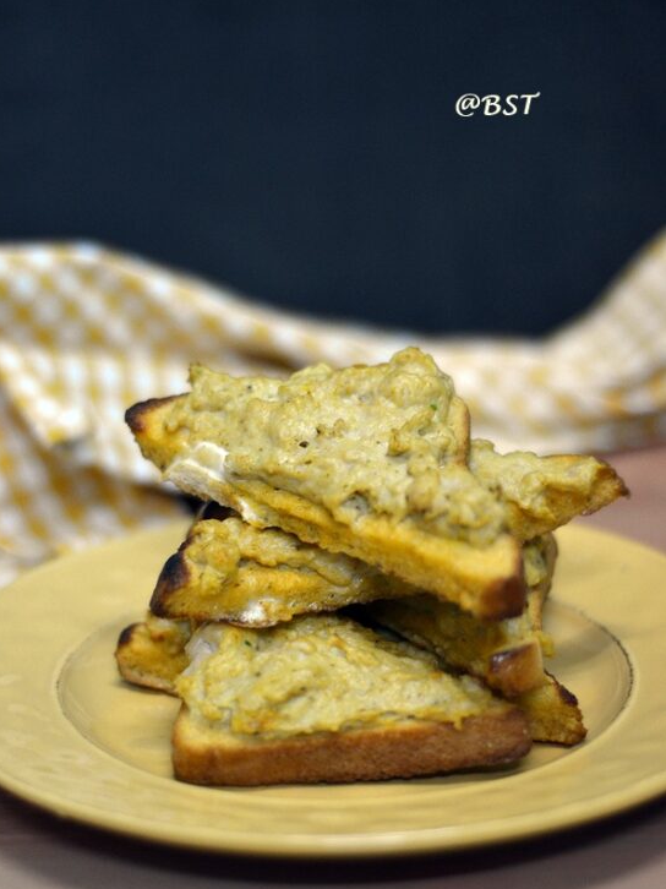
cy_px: 500
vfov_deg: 23.8
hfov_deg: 18.0
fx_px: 2105
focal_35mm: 82
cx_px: 331
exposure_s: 1/60
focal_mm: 50
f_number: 1.8
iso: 400
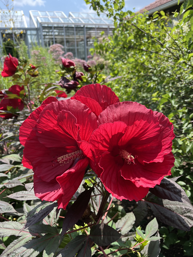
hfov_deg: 53.1
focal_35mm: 26
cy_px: 128
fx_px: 193
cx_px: 96
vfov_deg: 67.3
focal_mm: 5.1
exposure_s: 1/1129
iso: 50
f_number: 1.6
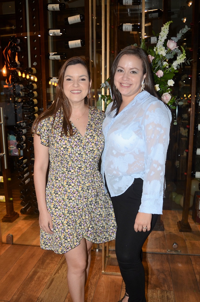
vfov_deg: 58.5
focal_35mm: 32
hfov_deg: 40.9
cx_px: 99
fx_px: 268
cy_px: 176
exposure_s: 1/60
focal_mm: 18
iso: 400
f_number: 4
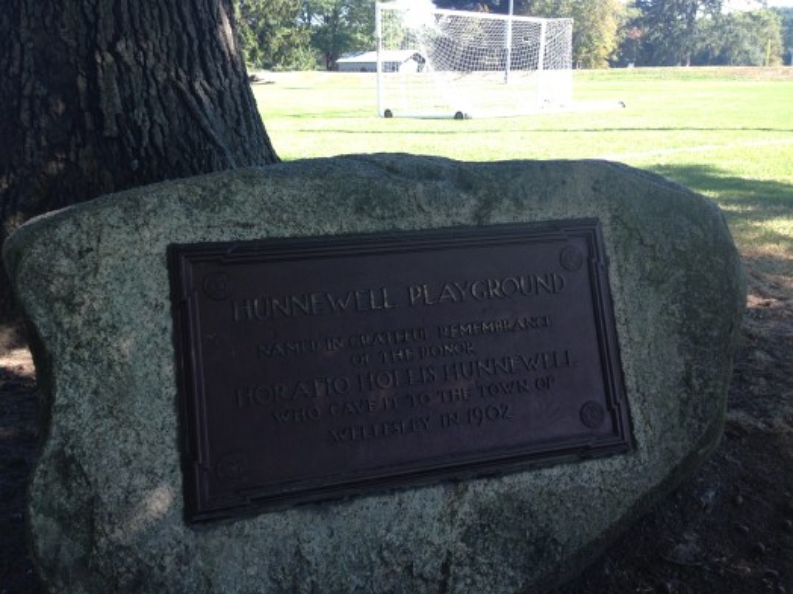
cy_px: 297
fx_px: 756
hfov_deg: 55.4
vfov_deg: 42.9
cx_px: 396
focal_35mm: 33
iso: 50
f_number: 2.4
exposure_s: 1/168
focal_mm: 4.12
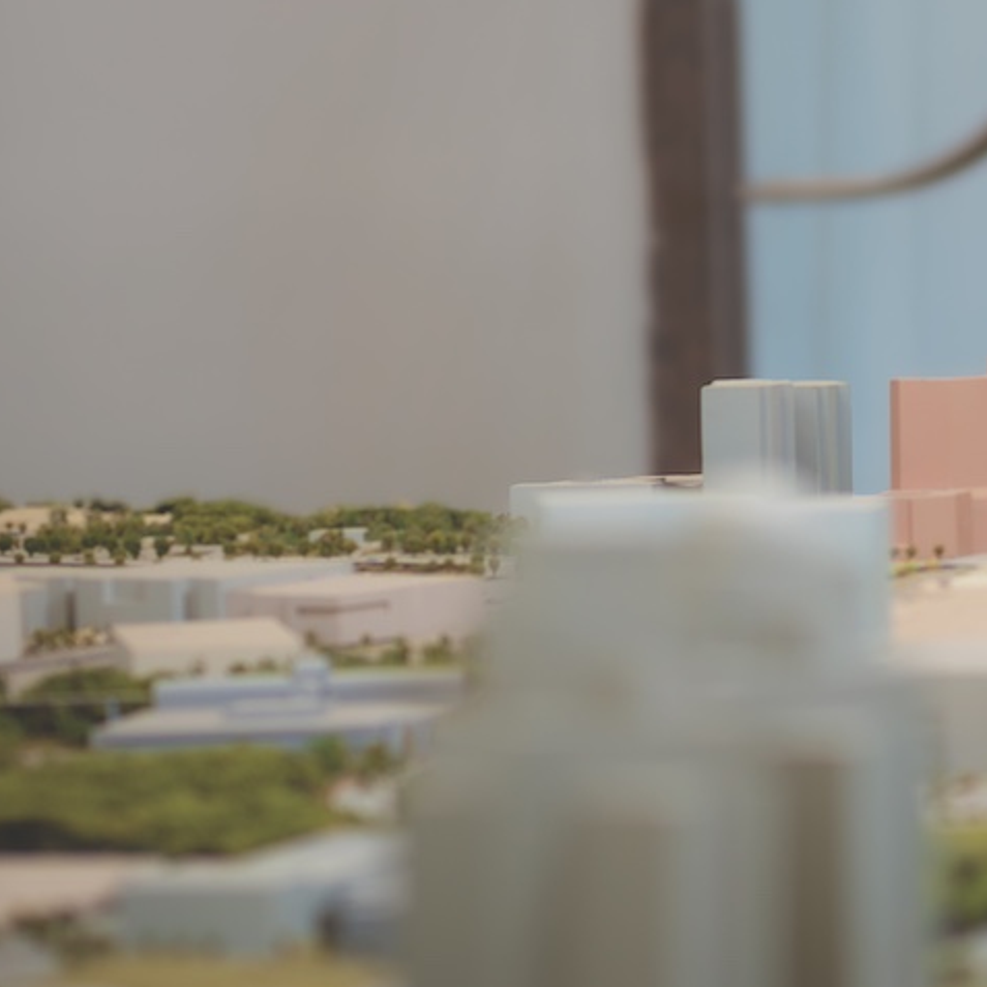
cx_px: 1380
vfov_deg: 7.7
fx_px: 7323
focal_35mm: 227
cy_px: -2
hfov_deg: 7.6
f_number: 3.5
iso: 200
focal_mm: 85
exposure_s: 1/100
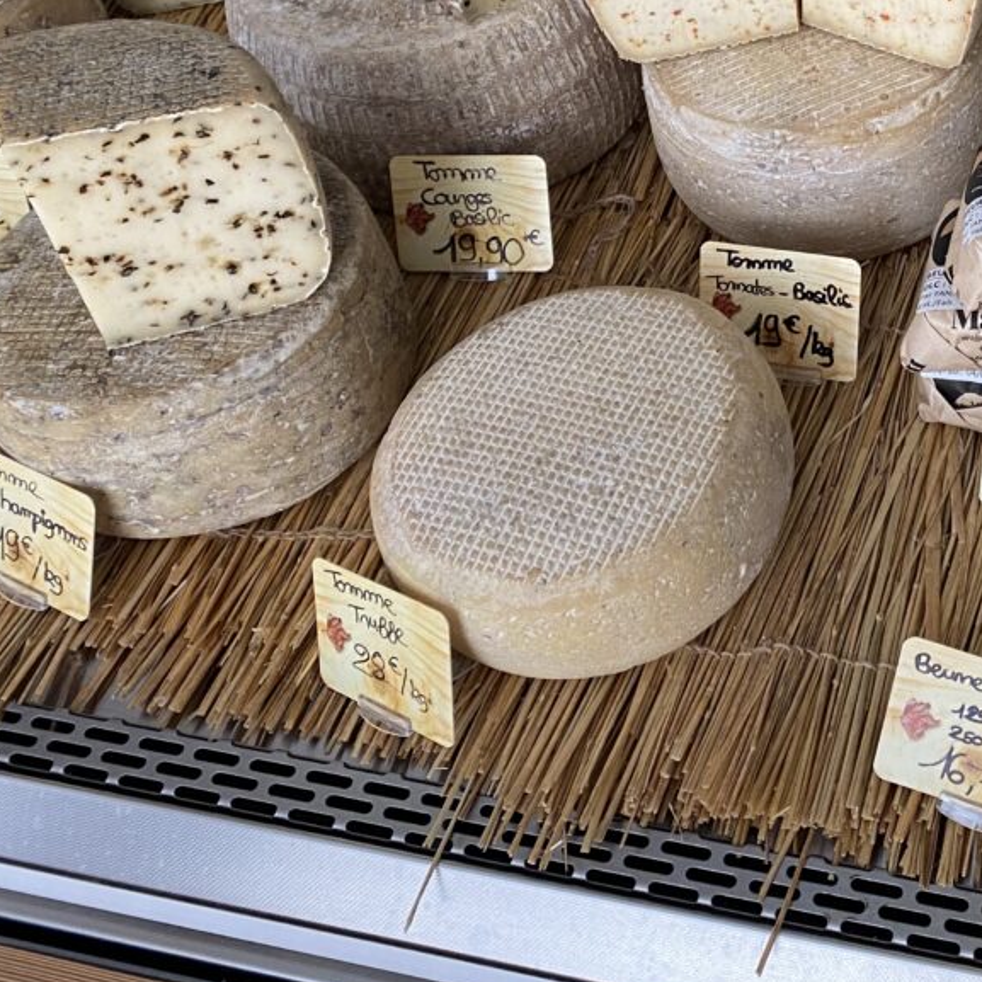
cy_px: 187
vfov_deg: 32.4
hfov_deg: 31.5
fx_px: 1637
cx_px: 916
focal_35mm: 51
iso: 160
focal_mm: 4.25
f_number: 1.8
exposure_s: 1/50
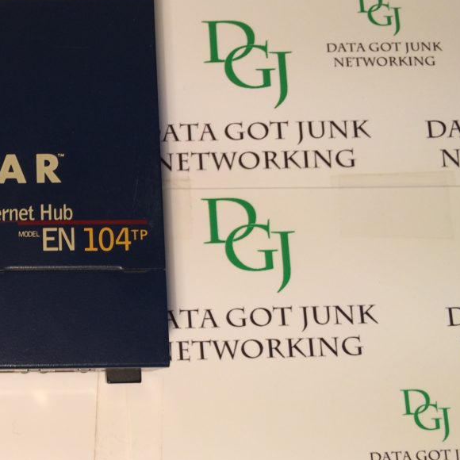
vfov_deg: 32.2
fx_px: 797
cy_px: 236
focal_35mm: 53
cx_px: -7
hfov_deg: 29.9
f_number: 2.2
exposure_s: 1/196
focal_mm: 4.15
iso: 32
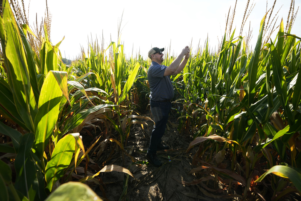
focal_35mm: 16
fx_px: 134
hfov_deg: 96.7
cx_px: 150
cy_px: 100
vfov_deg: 73.8
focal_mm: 16
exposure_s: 1/1000
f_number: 5.6
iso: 400
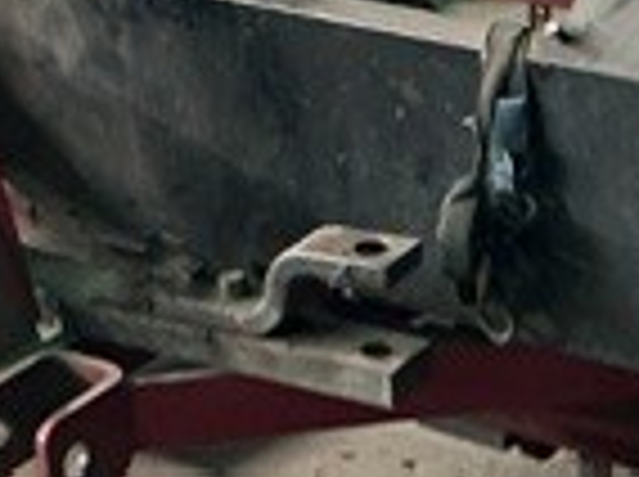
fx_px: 2414
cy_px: 292
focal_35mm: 131
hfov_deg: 15.0
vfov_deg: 11.3
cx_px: 202
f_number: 1.8
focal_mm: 3
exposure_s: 1/30
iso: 320
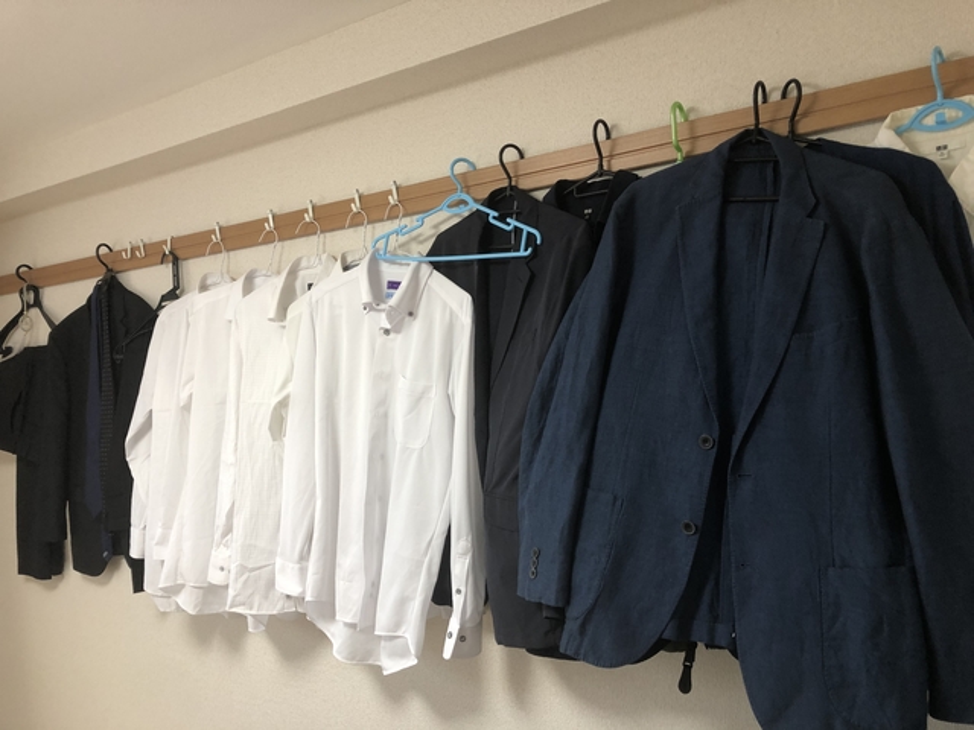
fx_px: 788
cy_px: 365
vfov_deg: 49.7
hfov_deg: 63.4
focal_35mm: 28
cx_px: 487
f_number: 1.8
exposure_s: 1/20
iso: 40
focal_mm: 3.99
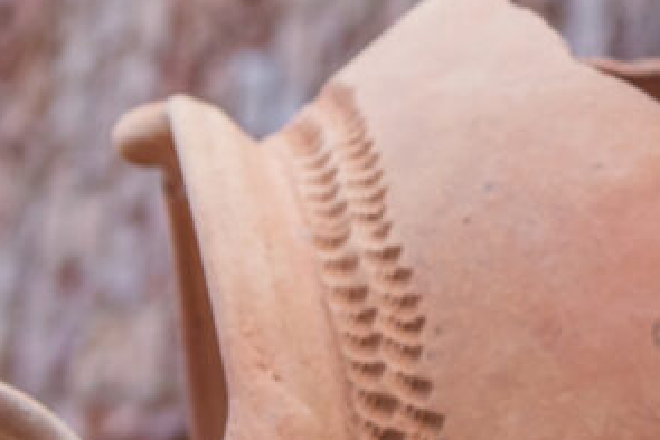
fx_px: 3815
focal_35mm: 208
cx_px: 705
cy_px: 151
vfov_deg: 6.6
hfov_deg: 9.8
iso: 800
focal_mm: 40
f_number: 4.5
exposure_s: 1/200
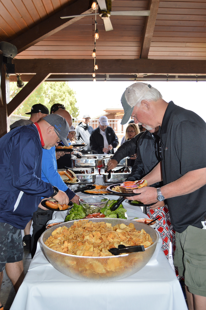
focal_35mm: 34
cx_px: 103
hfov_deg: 38.3
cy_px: 155
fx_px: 297
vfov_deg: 55.1
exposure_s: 1/125
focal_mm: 23
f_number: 4
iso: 220
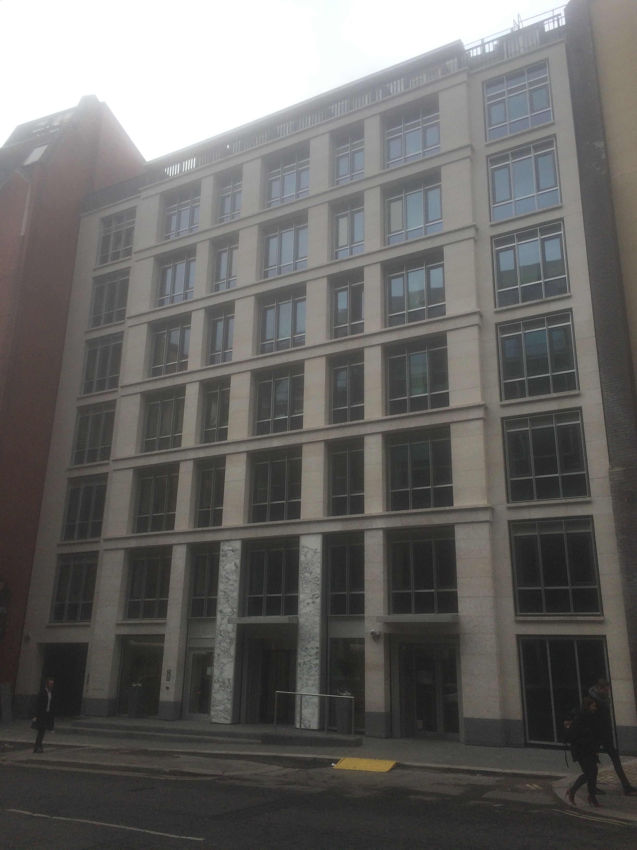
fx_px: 712
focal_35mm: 29
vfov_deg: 61.7
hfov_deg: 48.2
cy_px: 425
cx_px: 318
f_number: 2.2
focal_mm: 4.15
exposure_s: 1/348
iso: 32
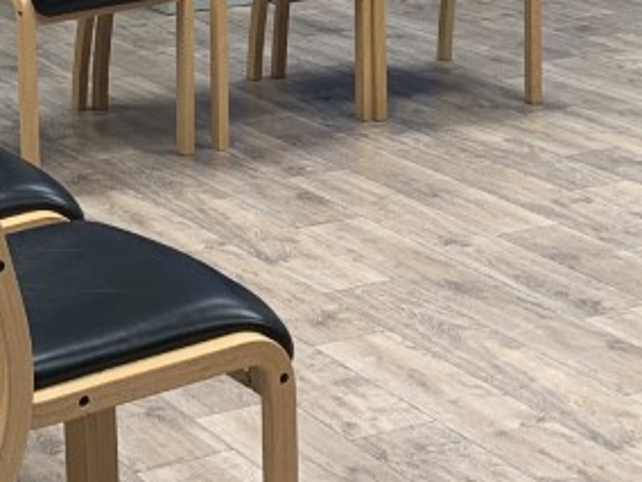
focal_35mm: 110
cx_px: 97
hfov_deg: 17.7
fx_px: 2040
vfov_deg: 12.7
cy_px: -258
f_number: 1.8
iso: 50
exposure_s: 1/50
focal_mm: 4.25
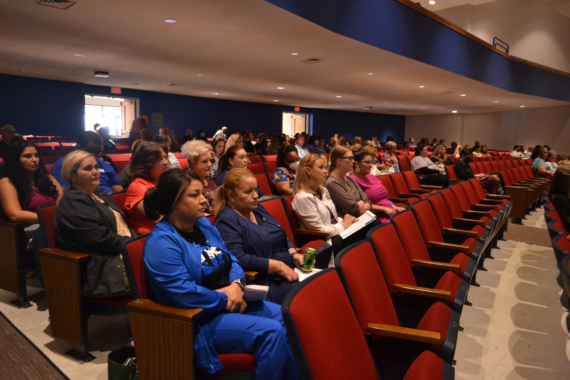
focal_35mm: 27
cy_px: 190
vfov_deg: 47.9
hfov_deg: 67.4
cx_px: 285
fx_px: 427
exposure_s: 1/15
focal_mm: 18
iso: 1100
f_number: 3.5
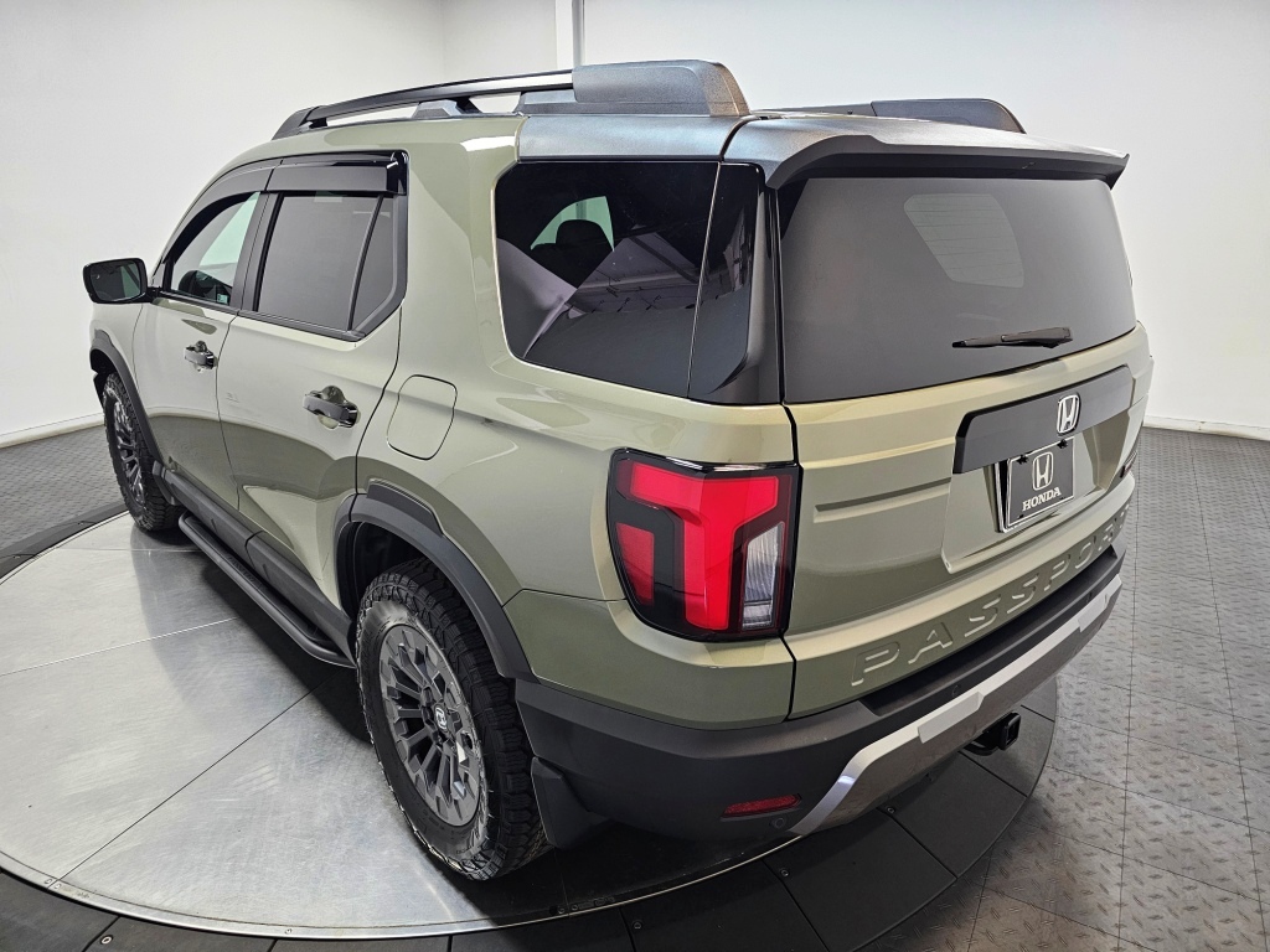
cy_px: 476
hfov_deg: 73.9
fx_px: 844
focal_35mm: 23
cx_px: 635
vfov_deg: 58.9
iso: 640
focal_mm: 6.3
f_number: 1.7
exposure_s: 1/60
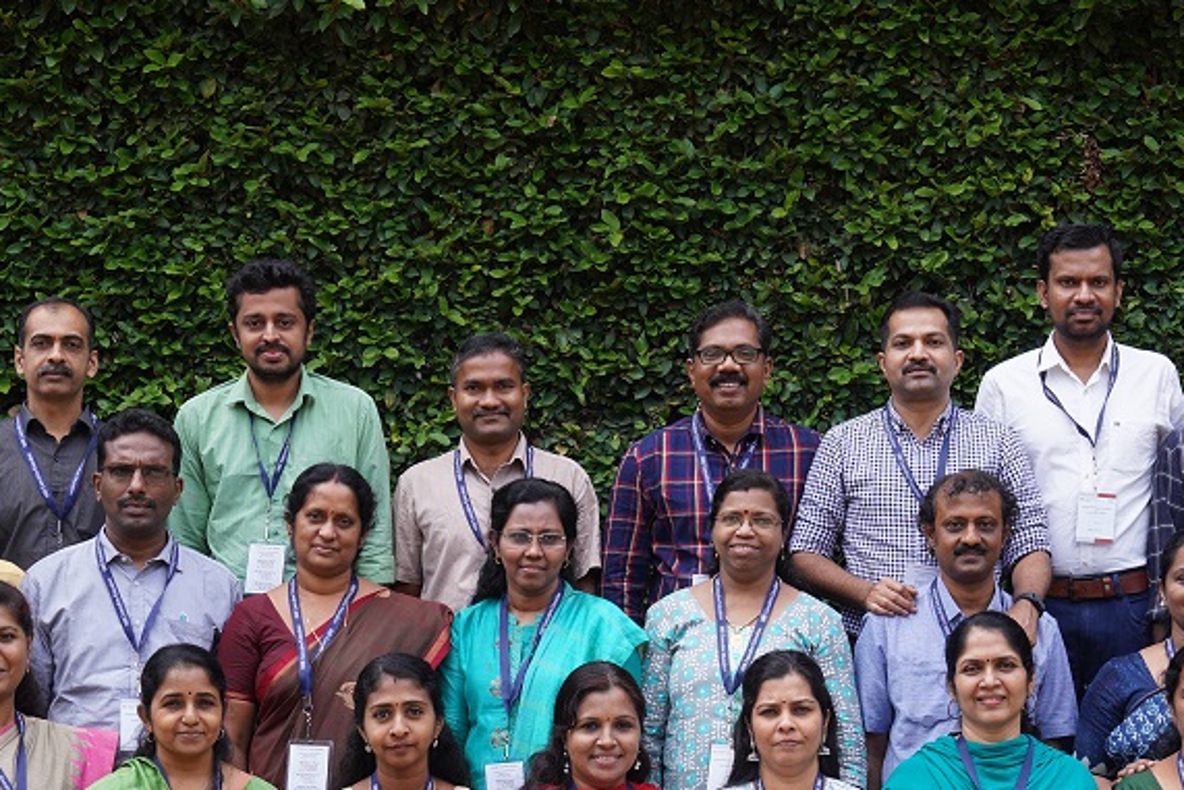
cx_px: 761
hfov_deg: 24.1
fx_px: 2763
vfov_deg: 16.1
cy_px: 647
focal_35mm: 84
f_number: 6.3
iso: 200
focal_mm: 32
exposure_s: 1/160
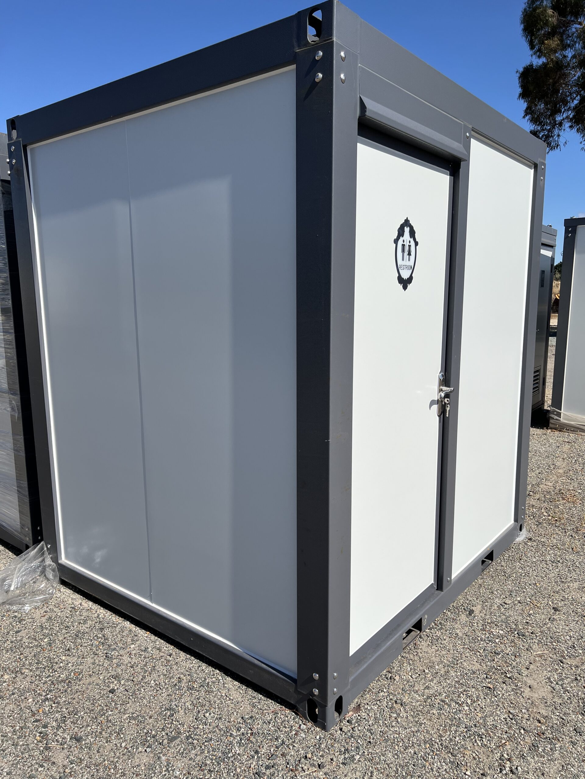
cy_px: 390
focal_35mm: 26
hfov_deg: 53.1
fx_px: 586
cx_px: 292
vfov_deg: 67.3
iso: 50
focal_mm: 5.7
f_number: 1.5
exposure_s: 1/7463
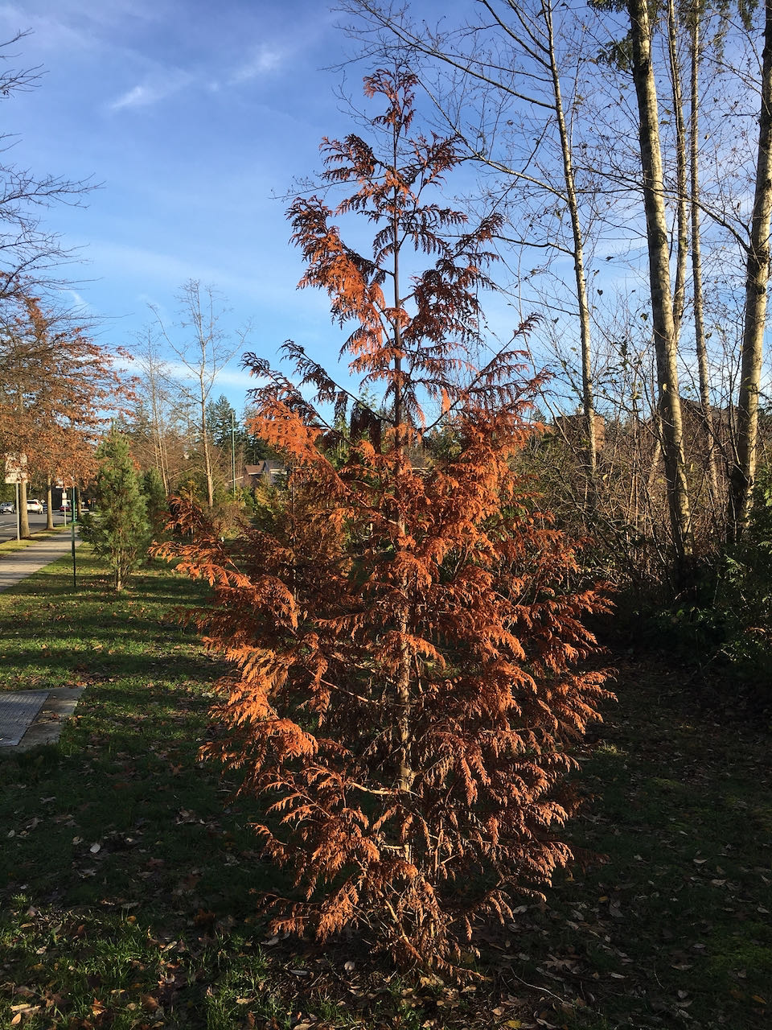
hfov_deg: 48.2
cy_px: 515
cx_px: 386
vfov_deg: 61.7
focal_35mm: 29
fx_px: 862
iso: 25
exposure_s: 1/519
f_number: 2.2
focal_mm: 4.15
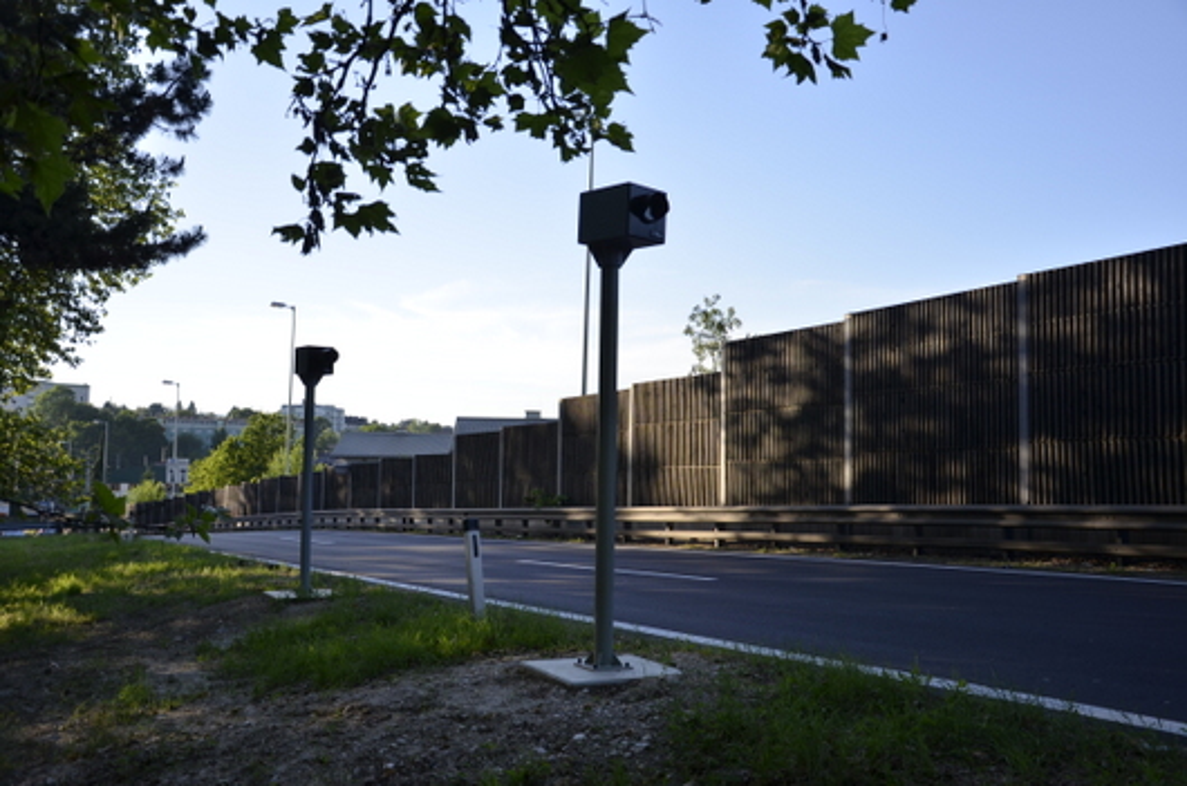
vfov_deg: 39.8
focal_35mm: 33
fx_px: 1086
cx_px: 594
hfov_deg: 57.3
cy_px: 393
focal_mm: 22
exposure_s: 1/800
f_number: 4
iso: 200
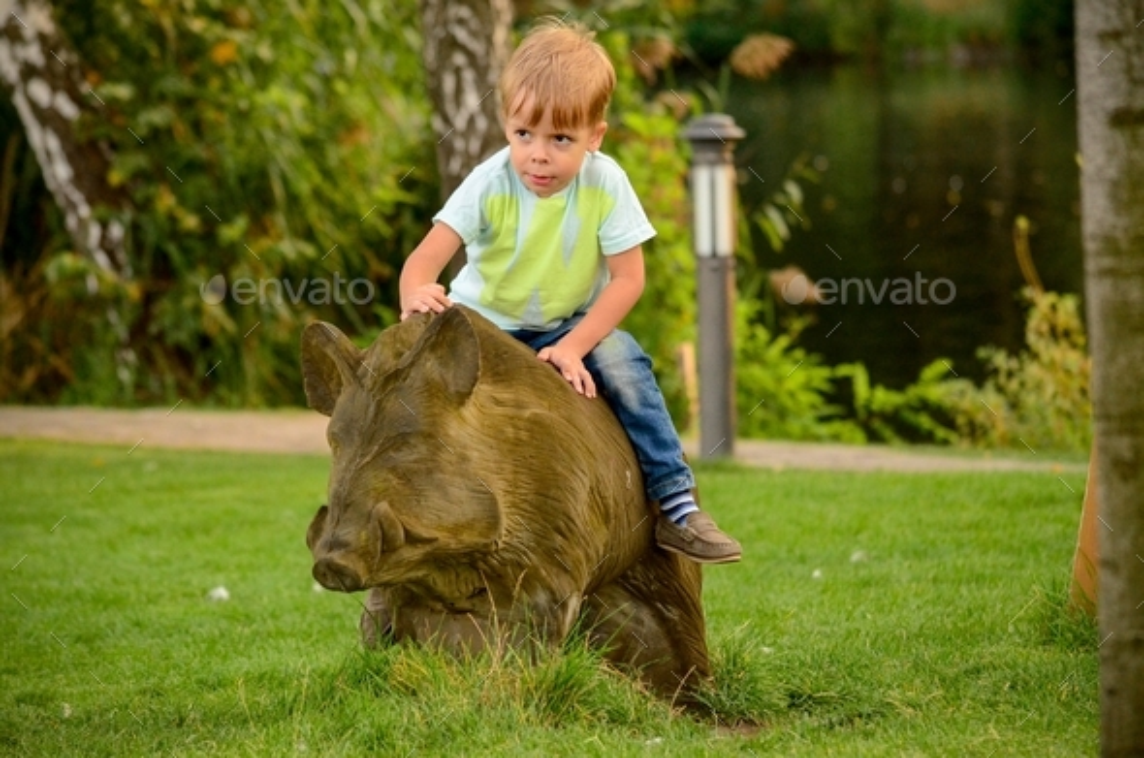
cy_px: 379
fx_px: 5709
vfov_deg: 7.6
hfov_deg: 11.4
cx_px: 572
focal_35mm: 180
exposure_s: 1/750
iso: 2000
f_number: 4.8
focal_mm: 120
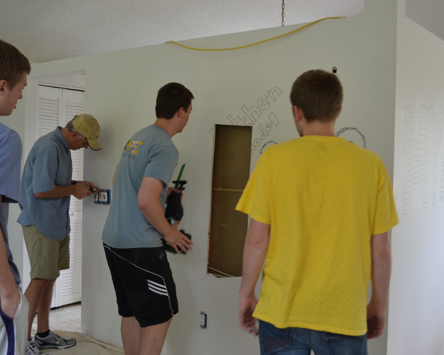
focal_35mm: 44
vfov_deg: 34.1
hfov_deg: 41.9
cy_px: 178
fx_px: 578
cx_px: 193
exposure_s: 1/40
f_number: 4.2
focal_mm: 26
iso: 400
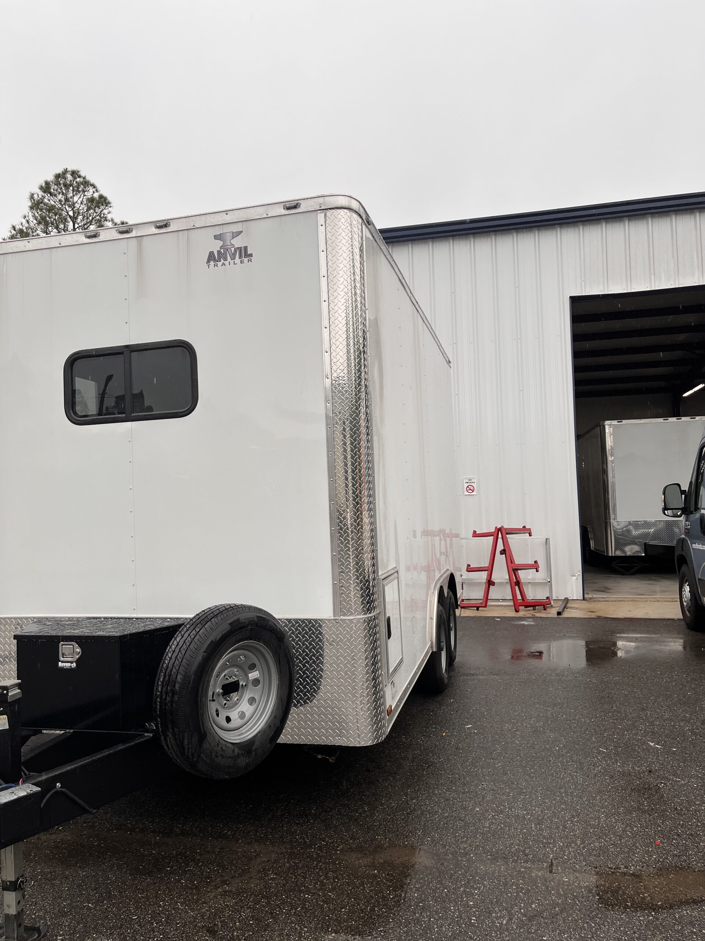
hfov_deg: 53.1
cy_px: 470
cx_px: 352
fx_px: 706
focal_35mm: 26
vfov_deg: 67.3
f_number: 1.6
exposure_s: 1/631
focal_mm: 5.1
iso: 50
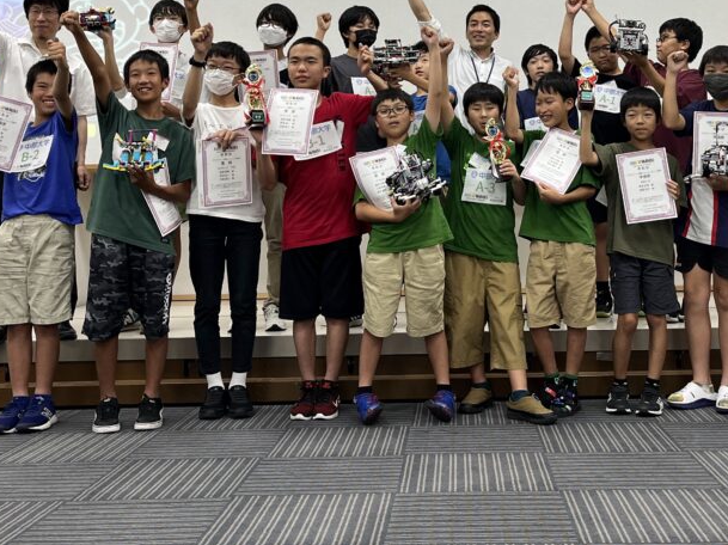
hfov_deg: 40.2
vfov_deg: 29.8
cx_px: 451
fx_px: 988
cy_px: 79
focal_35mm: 47
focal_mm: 5.1
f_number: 1.6
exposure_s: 1/120
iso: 100
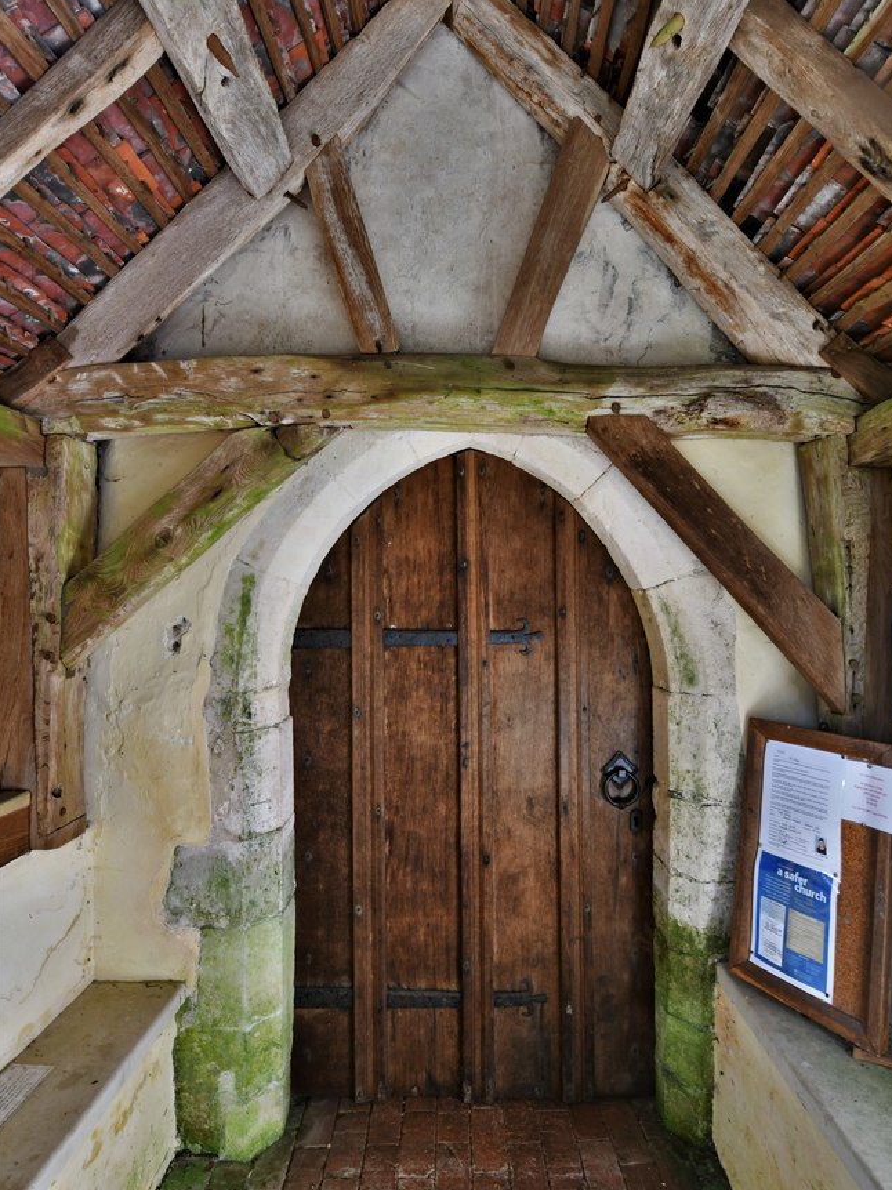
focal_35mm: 16
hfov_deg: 78.0
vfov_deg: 93.8
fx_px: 550
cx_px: 466
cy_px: 505
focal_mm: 14
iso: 450
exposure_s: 1/15
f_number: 8
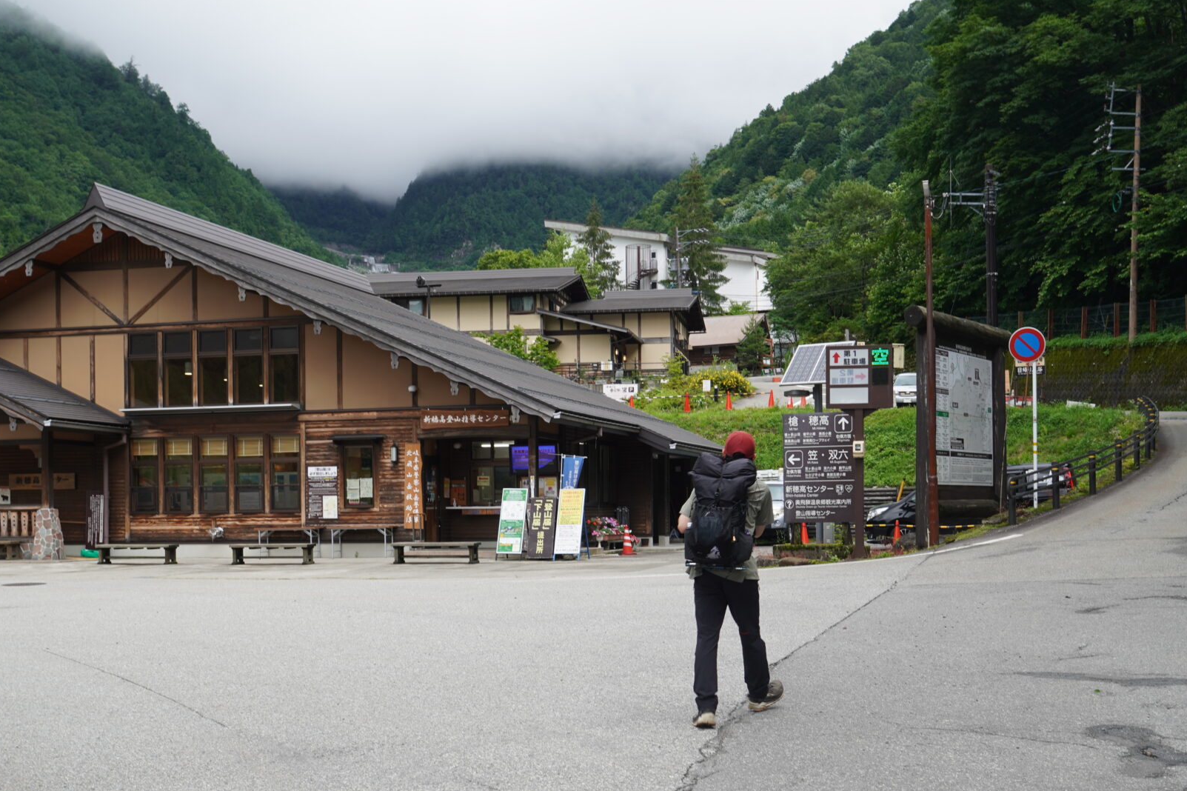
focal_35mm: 46
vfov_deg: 29.1
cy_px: 489
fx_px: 1516
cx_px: 607
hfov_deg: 42.7
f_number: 5.6
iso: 100
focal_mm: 24
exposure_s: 1/60
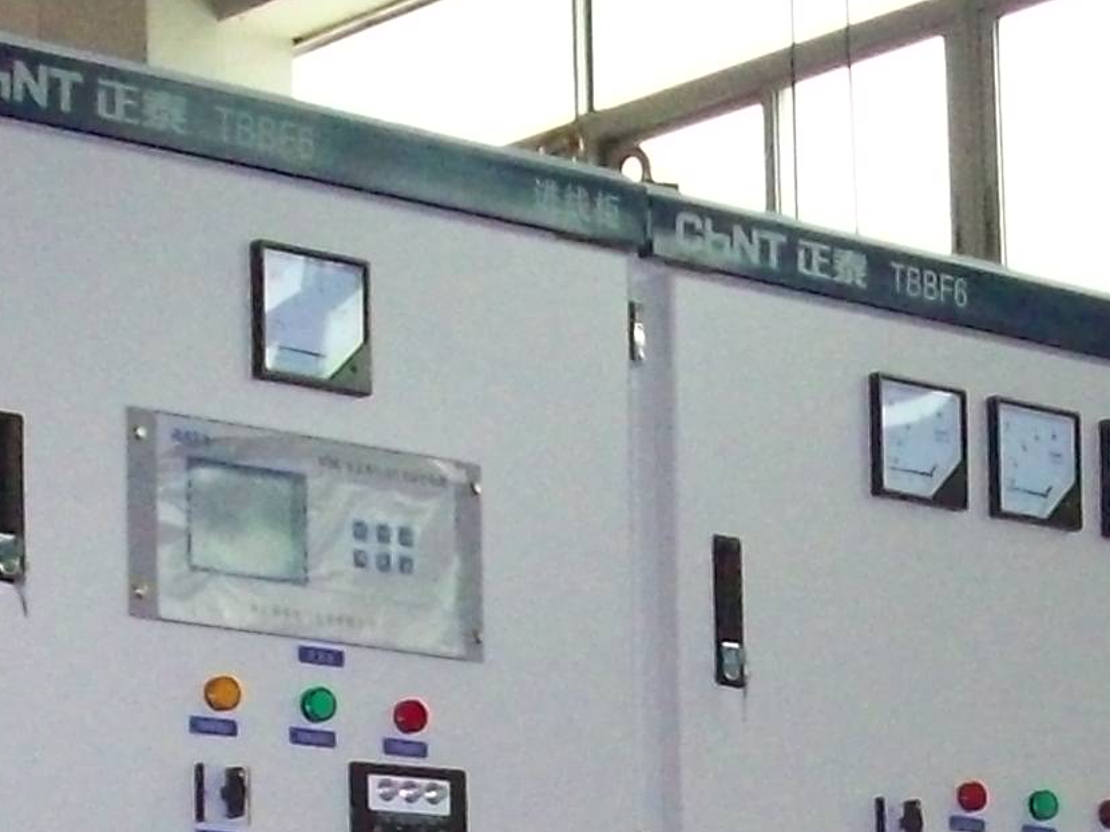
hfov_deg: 13.3
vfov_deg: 9.5
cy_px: 1564
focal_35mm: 147
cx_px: 975
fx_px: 4712
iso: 400
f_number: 2.8
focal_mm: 6.2
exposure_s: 1/128
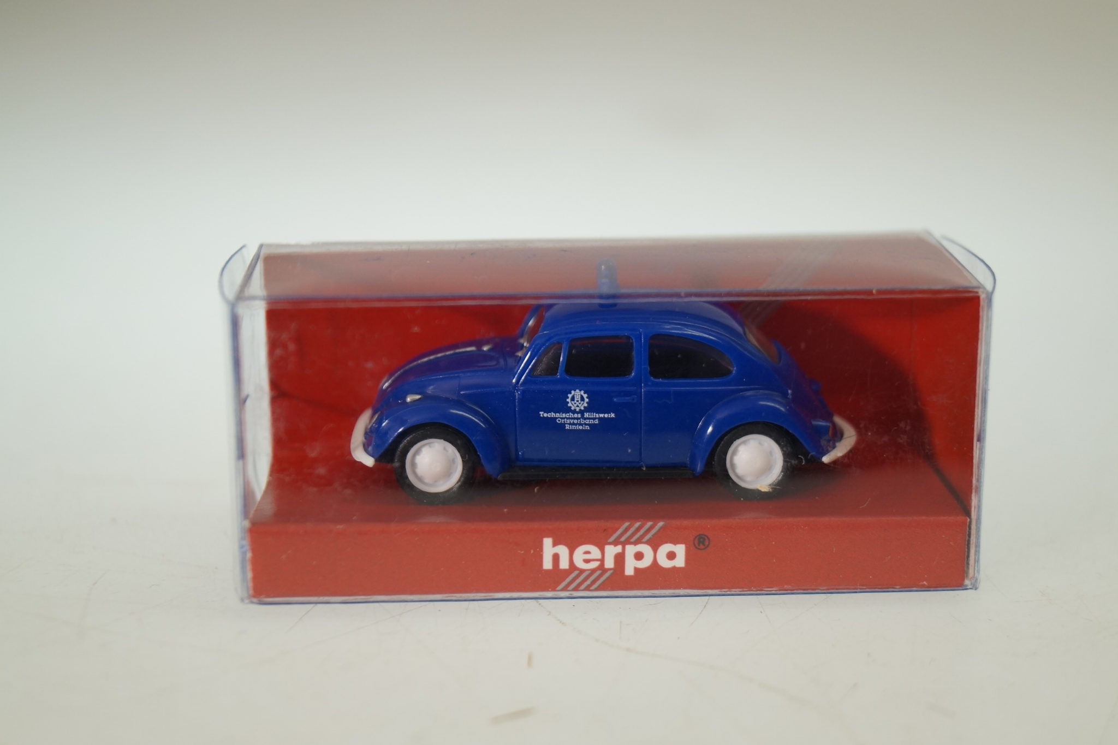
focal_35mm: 68
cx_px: 559
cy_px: 372
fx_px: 2096
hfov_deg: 29.9
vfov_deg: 20.2
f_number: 5.6
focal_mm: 45
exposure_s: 1/160
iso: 500
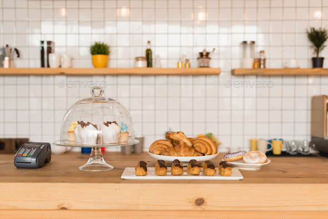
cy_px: 110
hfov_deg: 39.6
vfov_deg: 27.0
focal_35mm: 50
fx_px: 456
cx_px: 164
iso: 800
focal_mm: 50
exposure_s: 1/160
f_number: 3.5
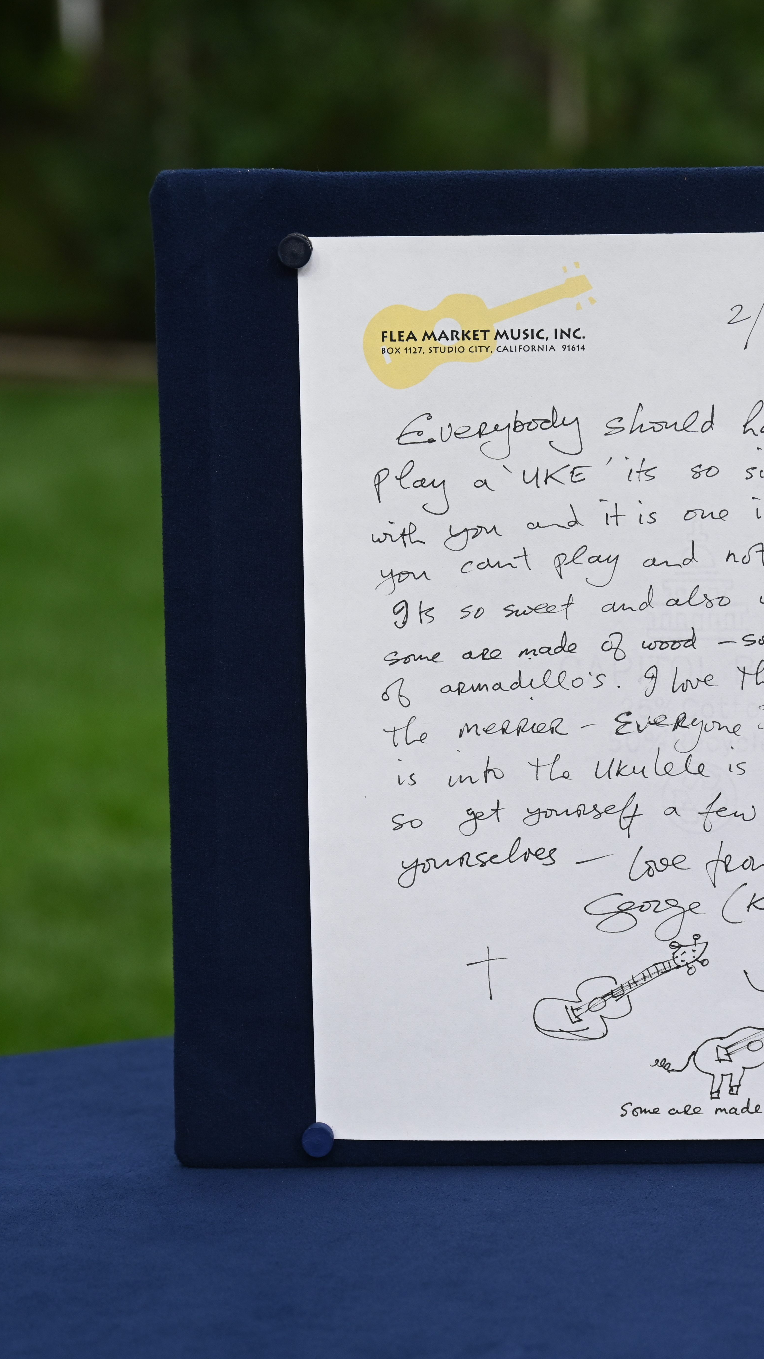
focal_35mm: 131
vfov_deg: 16.4
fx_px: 4718
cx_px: 518
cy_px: 681
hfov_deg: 9.3
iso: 280
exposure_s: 1/250
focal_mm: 83
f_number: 6.3
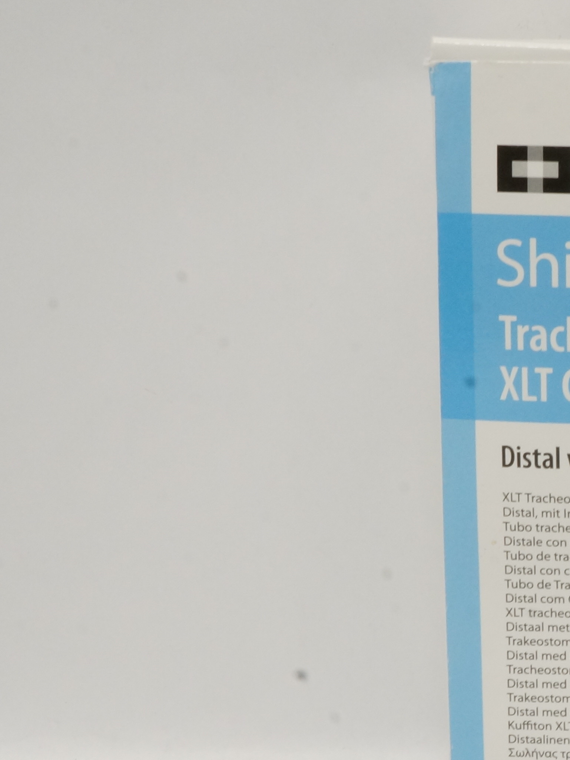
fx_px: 1515
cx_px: 703
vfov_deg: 28.1
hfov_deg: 19.9
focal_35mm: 69
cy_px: 447
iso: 800
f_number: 22
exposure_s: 1/8
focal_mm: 20
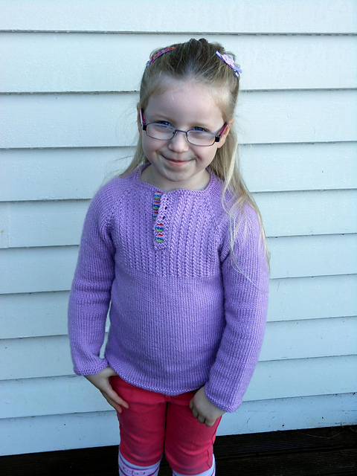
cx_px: 178
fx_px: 784
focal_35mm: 57
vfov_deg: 33.8
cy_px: 238
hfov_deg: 25.7
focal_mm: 10.2
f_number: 4.1
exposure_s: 1/60
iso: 80
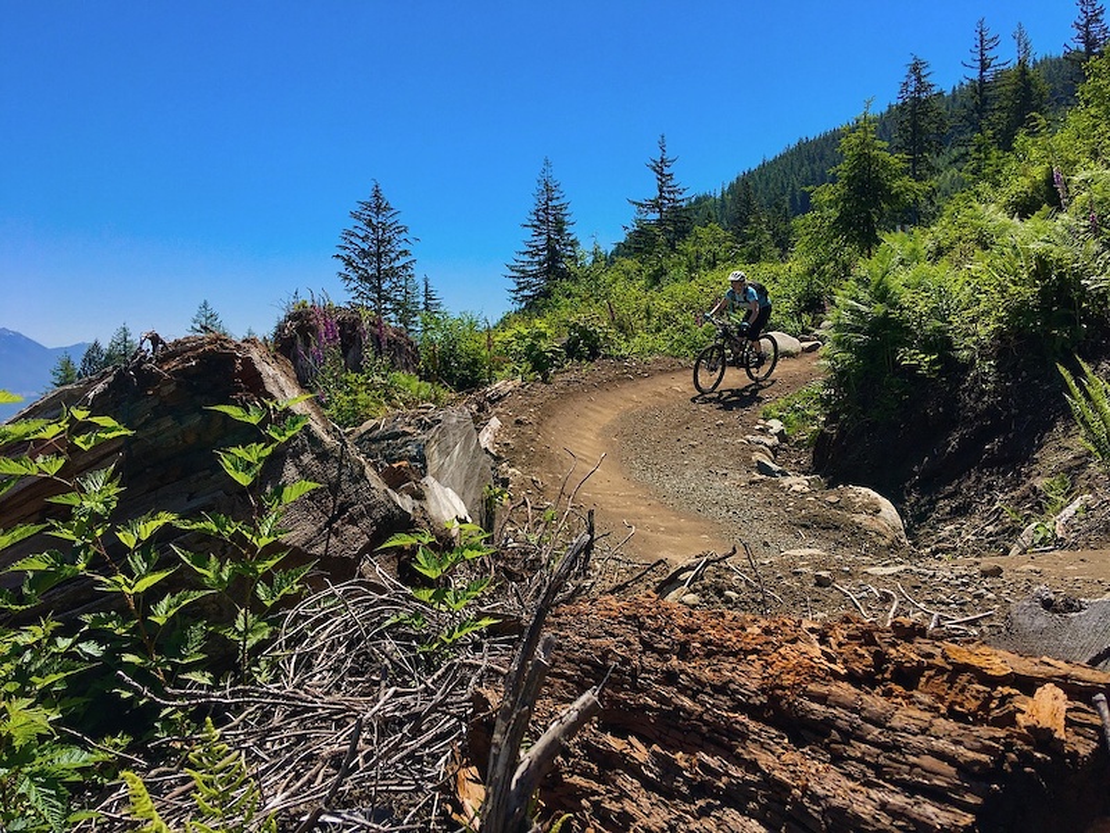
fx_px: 930
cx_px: 555
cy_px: 416
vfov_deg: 48.2
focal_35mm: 29
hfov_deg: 61.7
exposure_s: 1/1350
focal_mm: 4.15
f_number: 2.2
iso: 25
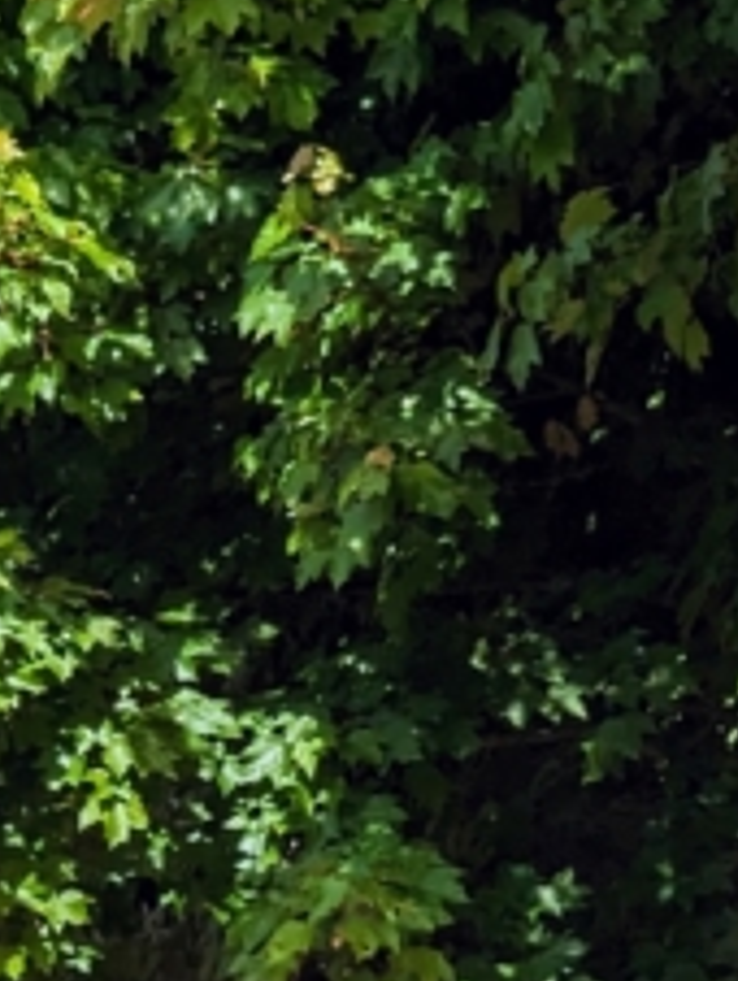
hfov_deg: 2.8
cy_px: 1328
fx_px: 15066
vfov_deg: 3.7
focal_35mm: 531
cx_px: -167
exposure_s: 1/280
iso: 18
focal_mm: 19
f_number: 3.5
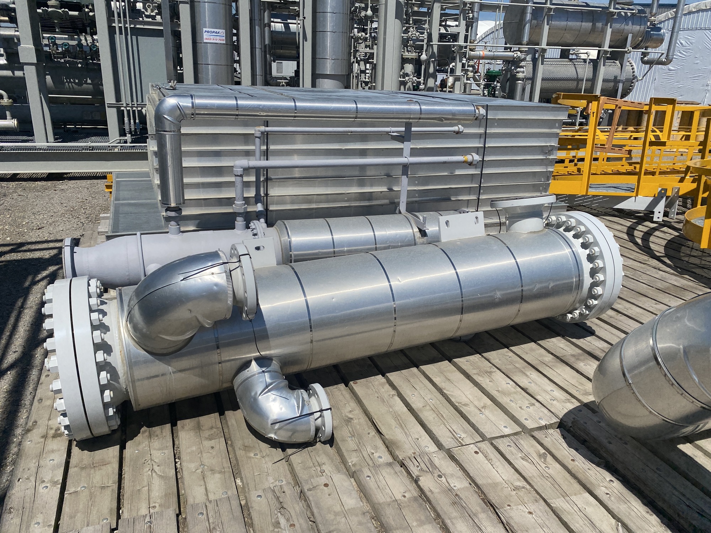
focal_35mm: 26
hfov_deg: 67.3
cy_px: 266
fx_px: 534
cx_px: 356
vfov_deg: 53.1
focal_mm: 4.25
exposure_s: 1/6410
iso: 32
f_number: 1.8
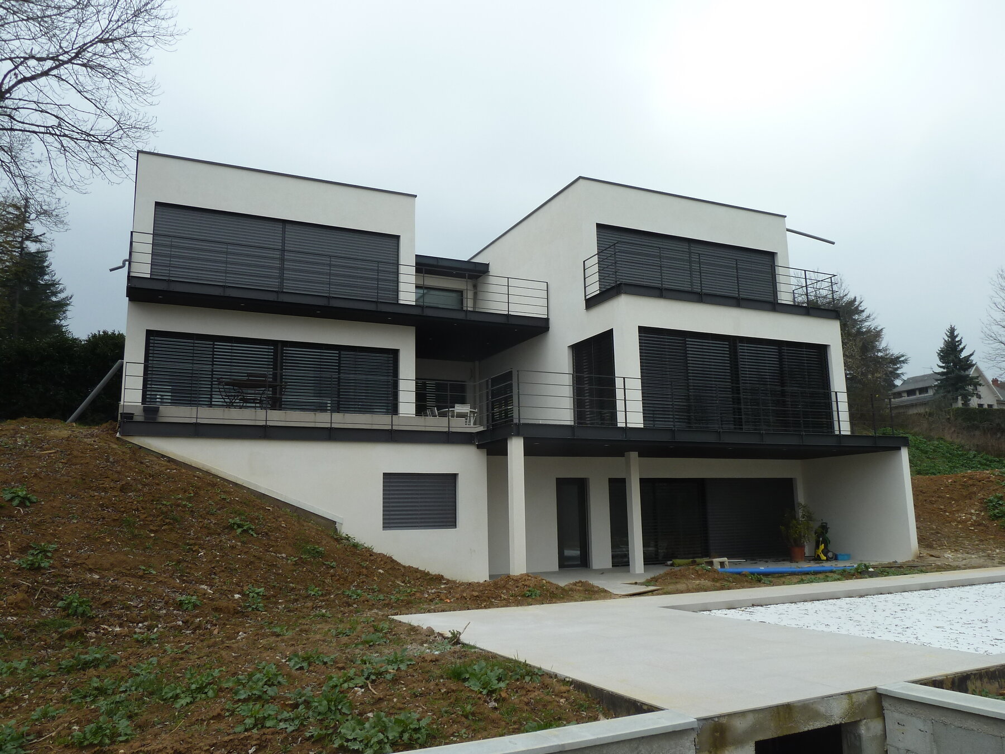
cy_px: 377
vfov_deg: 51.4
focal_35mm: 27
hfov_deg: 65.3
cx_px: 502
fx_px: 784
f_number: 4
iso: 80
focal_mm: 4.4
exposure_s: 1/160
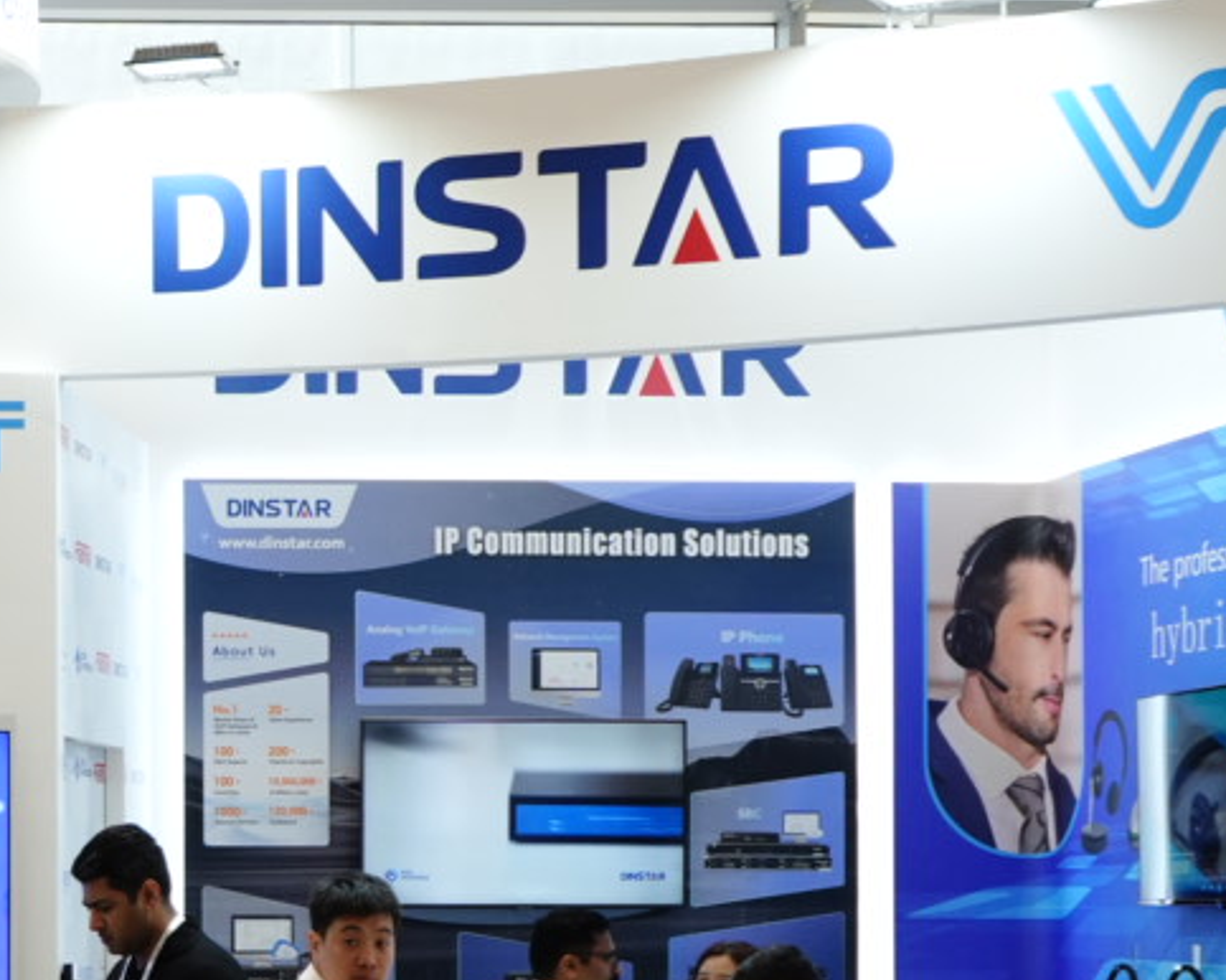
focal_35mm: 88
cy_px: 818
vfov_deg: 17.3
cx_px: -223
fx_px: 3192
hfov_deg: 20.4
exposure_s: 1/200
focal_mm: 28
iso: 1250
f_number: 4.5
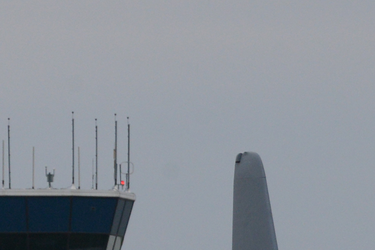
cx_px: 513
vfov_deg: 1.0
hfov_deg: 1.5
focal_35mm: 1389
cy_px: 453
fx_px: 14468
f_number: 8
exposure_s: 1/1600
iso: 1250
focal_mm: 300
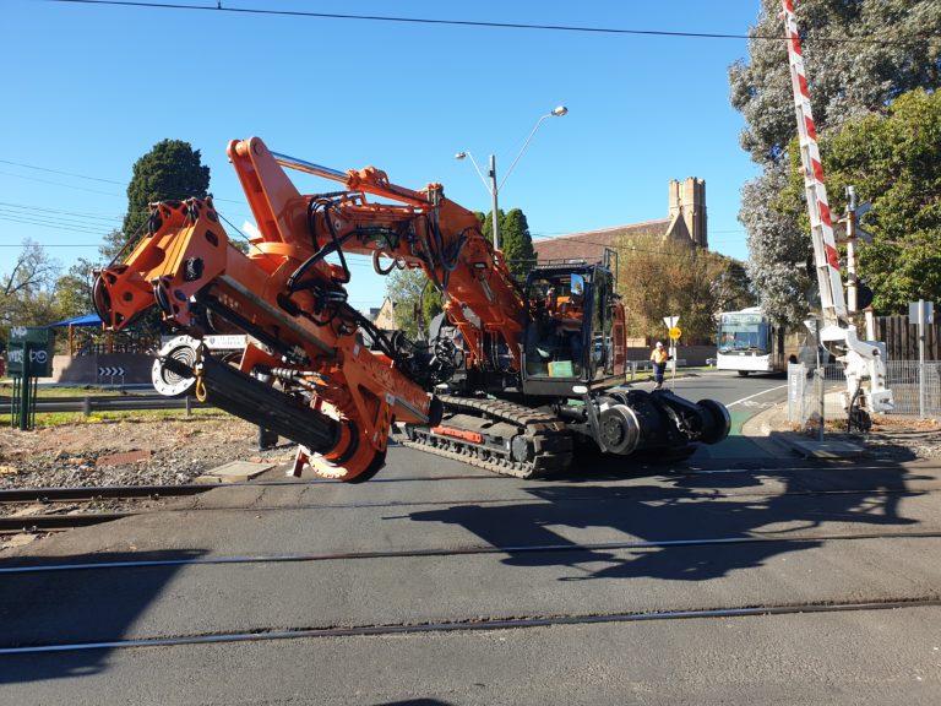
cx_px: 470
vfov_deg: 53.1
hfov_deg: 67.3
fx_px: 707
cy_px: 353
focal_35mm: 26
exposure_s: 1/633
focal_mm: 4.3
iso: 50
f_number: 2.4
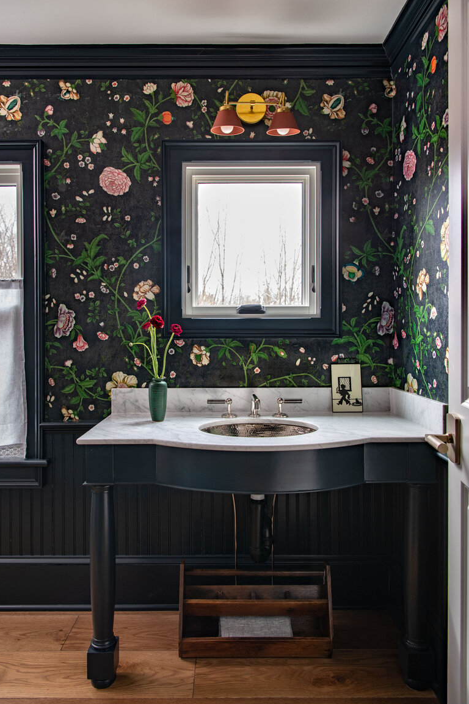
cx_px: 225
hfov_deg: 51.3
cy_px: 341
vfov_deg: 71.5
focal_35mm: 25
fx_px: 489
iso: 100
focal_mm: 24
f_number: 5.6
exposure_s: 1/10
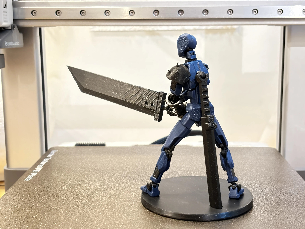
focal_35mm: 52
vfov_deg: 28.0
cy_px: 114
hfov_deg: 36.8
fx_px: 458
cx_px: 152
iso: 320
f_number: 1.6
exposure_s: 1/25
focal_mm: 5.96
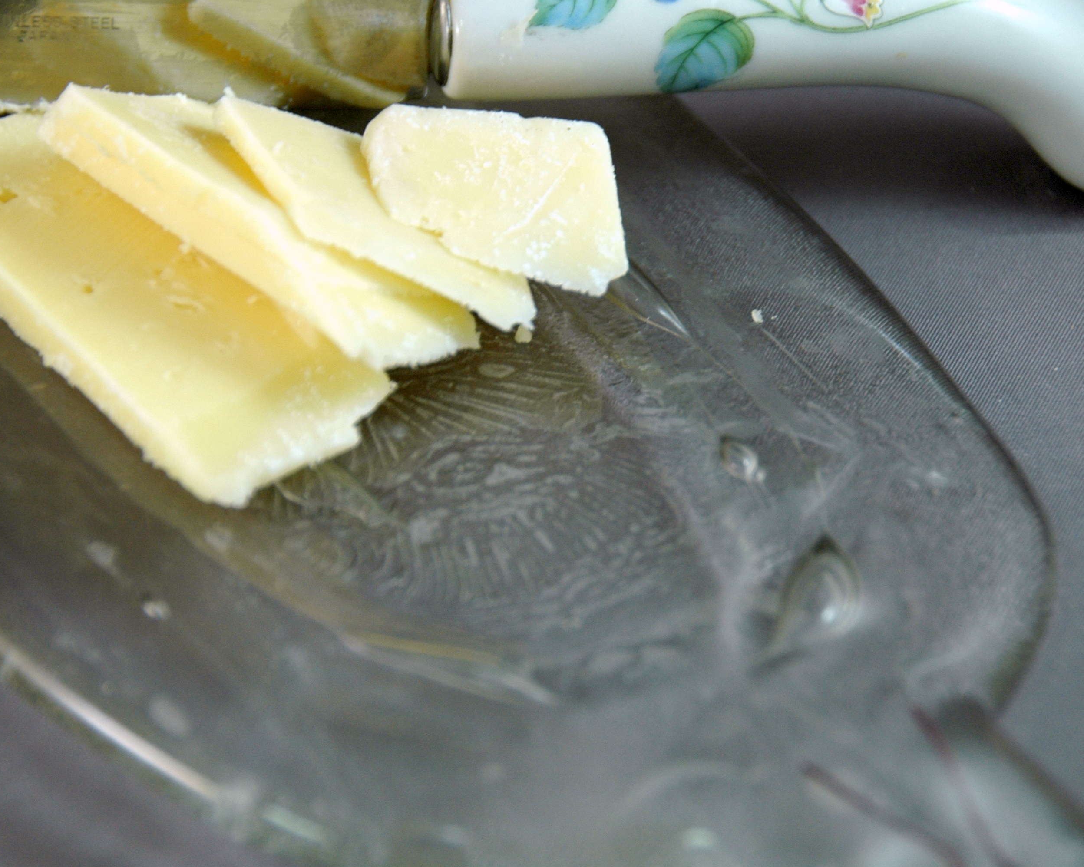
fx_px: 4460
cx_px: 531
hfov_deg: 13.9
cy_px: 434
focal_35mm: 139
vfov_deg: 11.1
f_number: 5.3
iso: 400
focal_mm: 82
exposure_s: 1/40
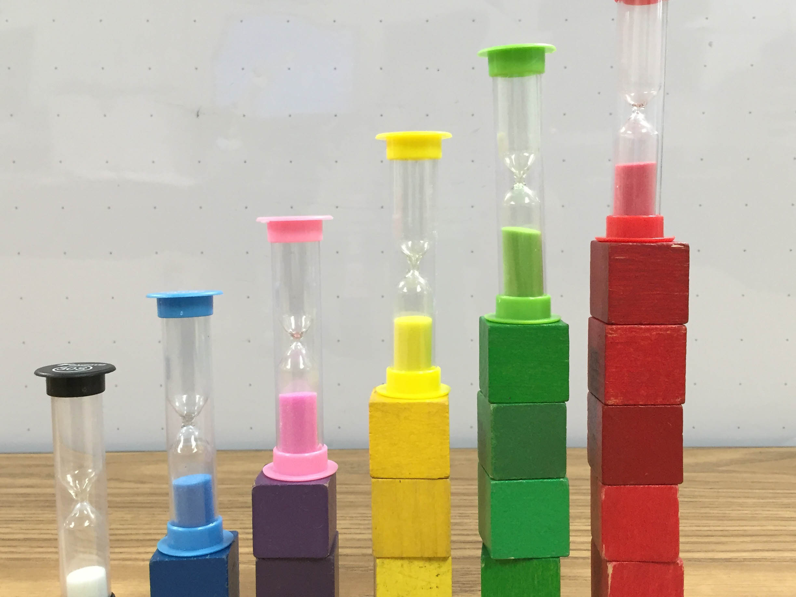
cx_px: 398
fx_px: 897
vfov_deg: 36.8
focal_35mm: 39
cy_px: 298
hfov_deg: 47.9
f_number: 2.2
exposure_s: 1/30
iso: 100
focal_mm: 4.15
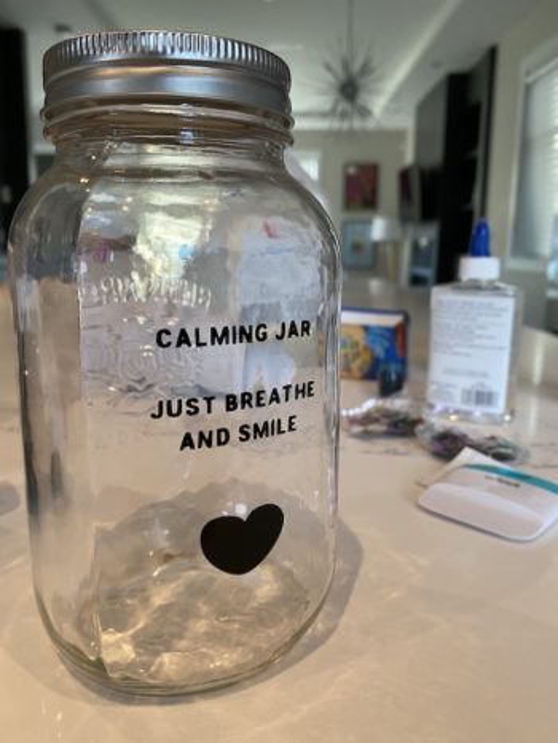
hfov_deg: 53.1
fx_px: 558
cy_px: 372
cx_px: 279
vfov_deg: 67.3
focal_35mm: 26
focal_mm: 4.25
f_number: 1.8
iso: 160
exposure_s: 1/60
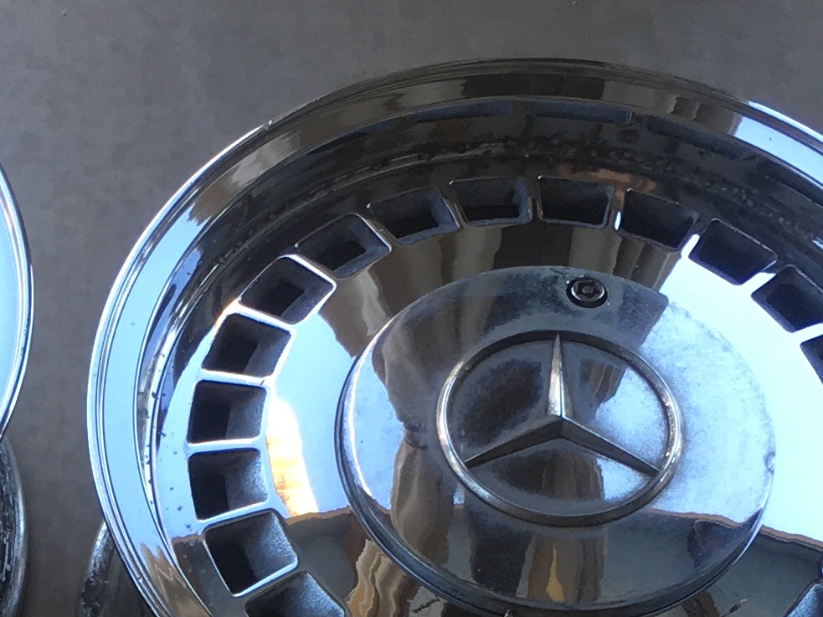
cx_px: 6
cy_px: 990
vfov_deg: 11.8
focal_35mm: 119
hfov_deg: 16.2
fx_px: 2829
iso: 32
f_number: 2.2
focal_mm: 4.15
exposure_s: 1/120
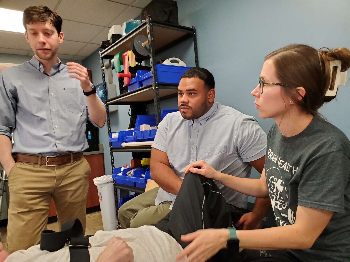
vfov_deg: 53.1
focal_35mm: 26
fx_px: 263
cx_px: 175
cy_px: 131
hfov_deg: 67.3
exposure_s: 1/120
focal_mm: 4.3
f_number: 2.4
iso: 640
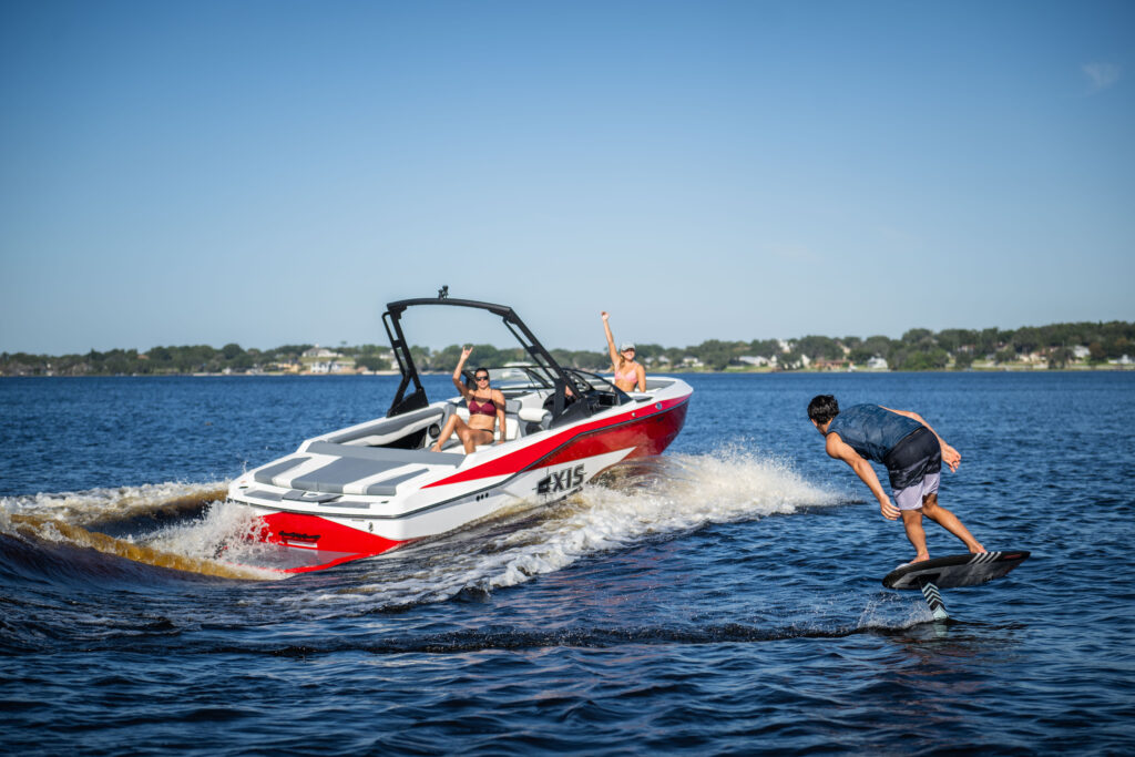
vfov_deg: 19.5
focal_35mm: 70
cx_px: 568
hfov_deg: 28.8
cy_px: 378
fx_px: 2207
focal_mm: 70
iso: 125
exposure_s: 1/2500
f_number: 2.8
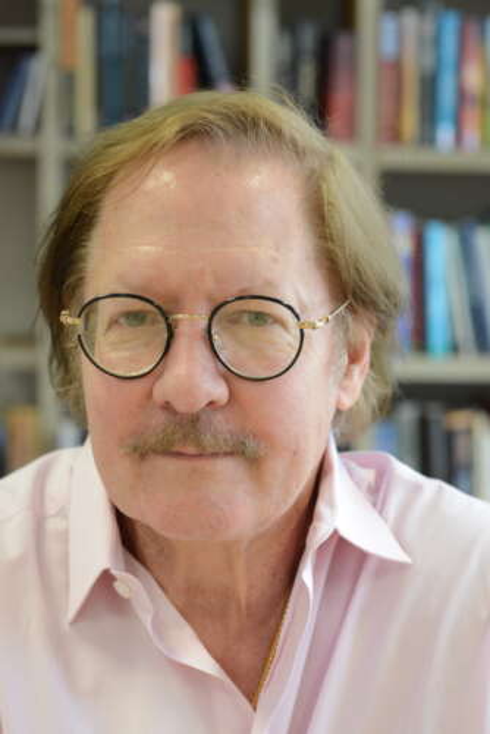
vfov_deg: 23.9
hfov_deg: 16.1
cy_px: 367
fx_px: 1733
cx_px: 245
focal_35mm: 85
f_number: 5.6
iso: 2500
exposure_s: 1/100
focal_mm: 85
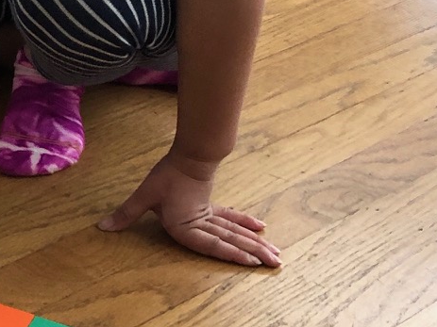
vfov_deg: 12.0
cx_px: -210
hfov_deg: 15.0
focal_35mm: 122
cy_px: -1
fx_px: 1540
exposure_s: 1/15
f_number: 1.8
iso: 50
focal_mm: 4
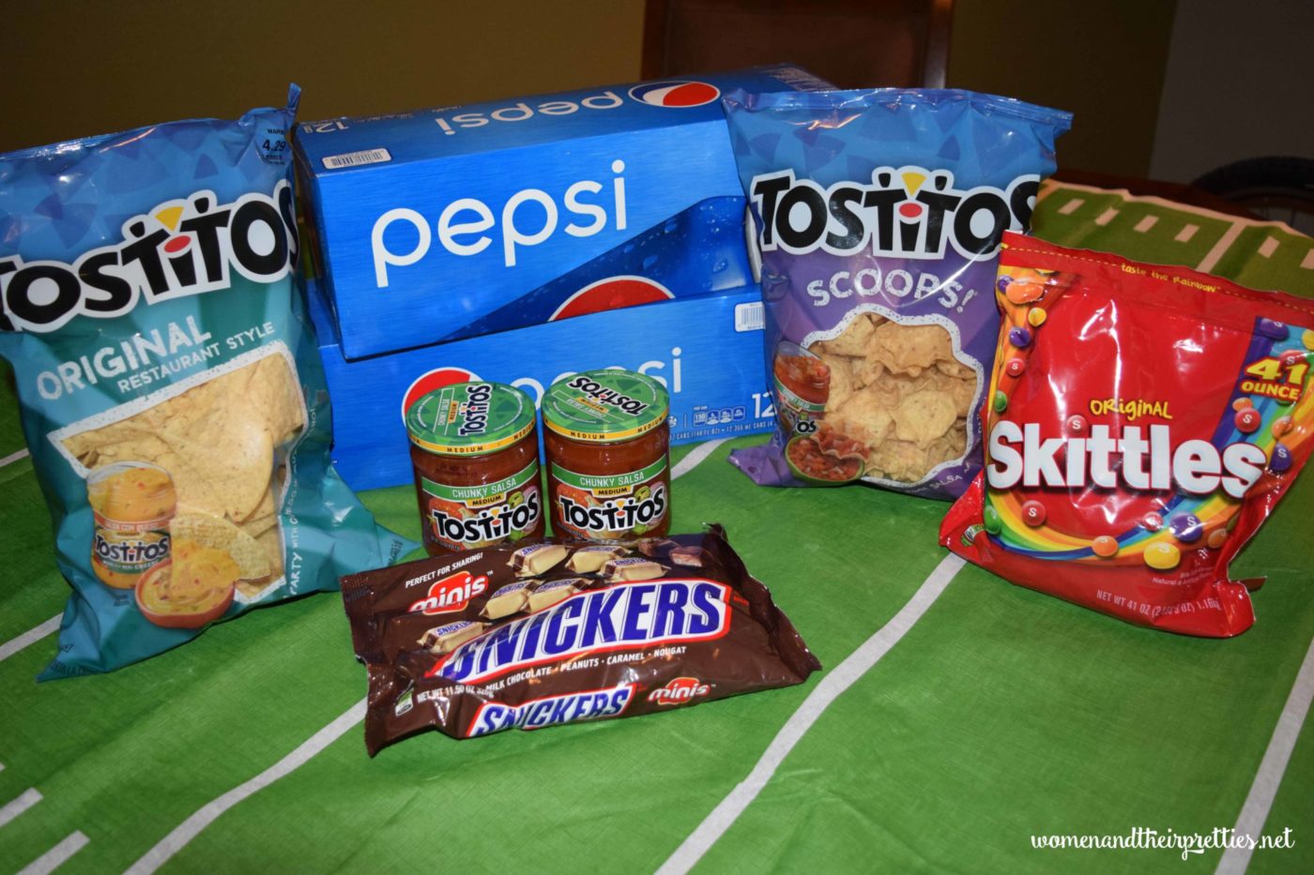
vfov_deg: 40.0
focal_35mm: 33
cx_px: 657
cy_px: 438
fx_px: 1204
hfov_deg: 57.2
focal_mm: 22
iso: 1100
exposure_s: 1/60
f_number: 3.8
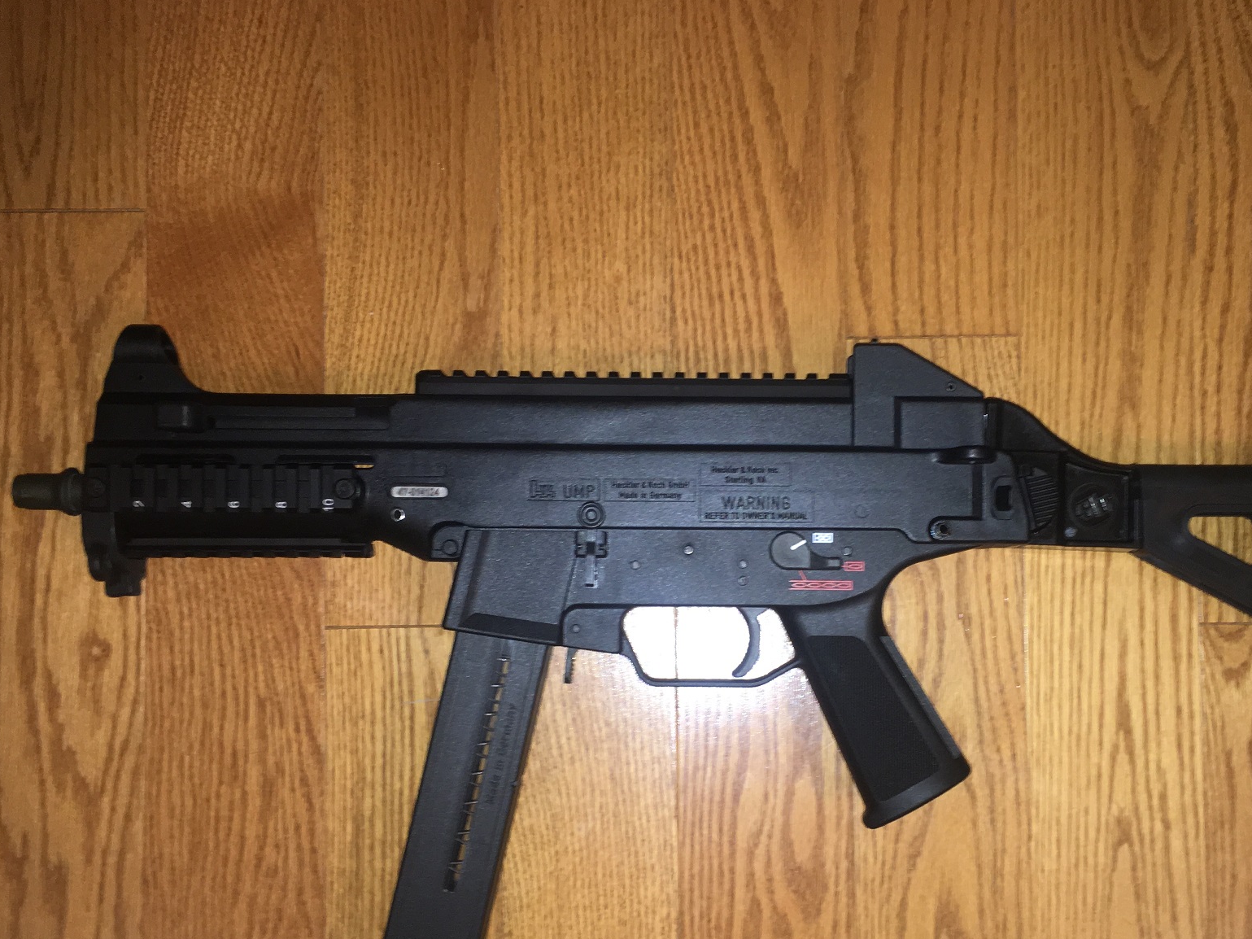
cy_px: 587
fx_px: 1374
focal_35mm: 38
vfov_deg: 37.5
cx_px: 725
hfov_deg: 48.8
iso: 50
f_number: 2.2
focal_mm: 4.15
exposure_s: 1/16
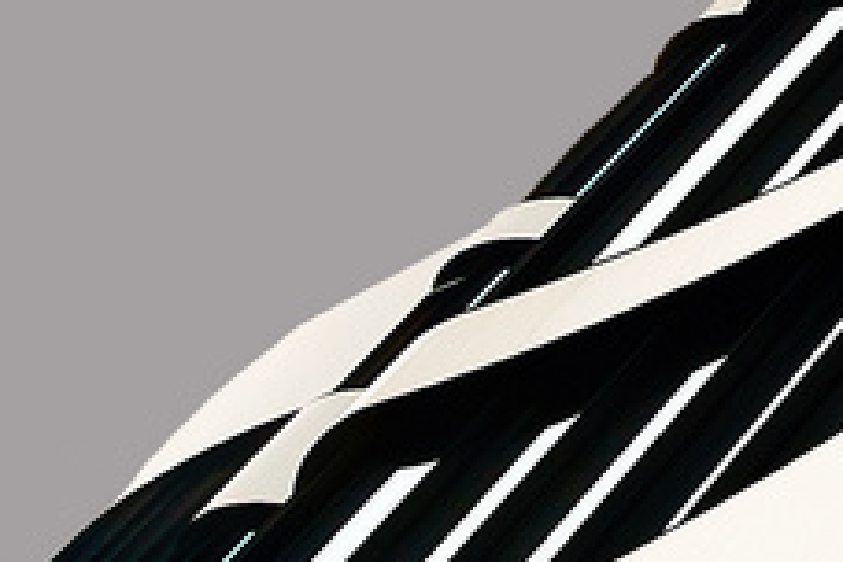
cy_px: -521
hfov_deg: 10.0
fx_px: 2997
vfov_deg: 10.0
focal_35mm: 128
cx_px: 2784
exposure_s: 1/125
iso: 200
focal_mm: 12
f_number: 7.1
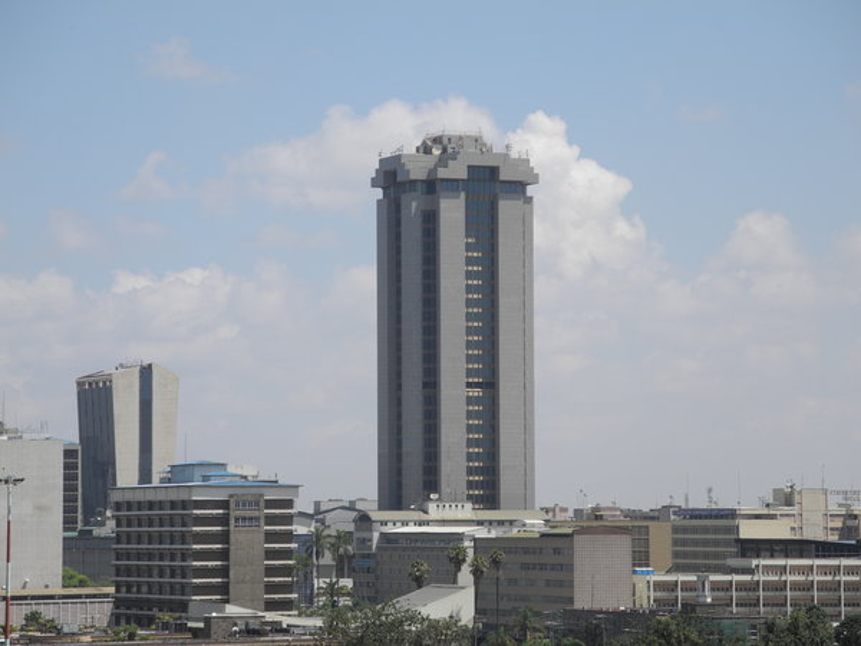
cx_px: 430
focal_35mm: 153
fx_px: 3806
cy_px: 323
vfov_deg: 9.7
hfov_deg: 12.9
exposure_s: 1/706
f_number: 5
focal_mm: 32.6
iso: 100
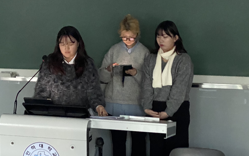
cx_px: 95
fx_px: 740
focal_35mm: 109
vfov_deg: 11.9
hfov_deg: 19.1
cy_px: 23
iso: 1000
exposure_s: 1/30
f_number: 2
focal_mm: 6
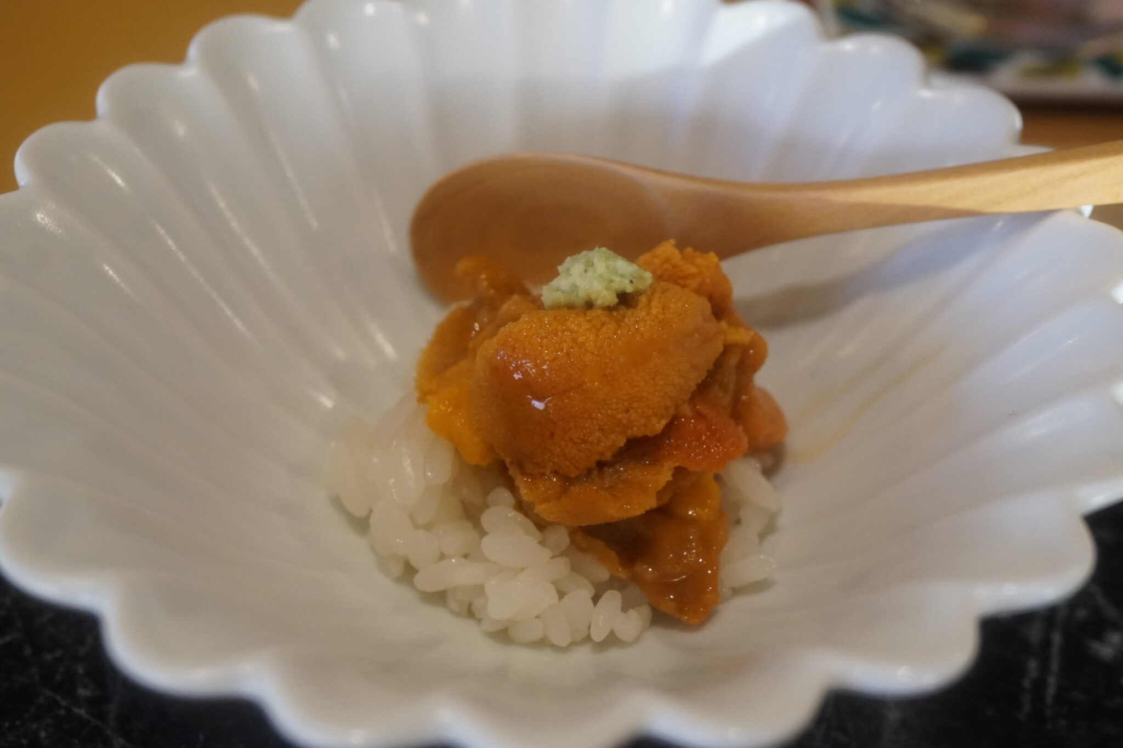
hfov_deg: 43.6
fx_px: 1403
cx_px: 562
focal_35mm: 45
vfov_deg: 29.8
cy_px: 374
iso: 2000
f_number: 6.3
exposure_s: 1/60
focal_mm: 30
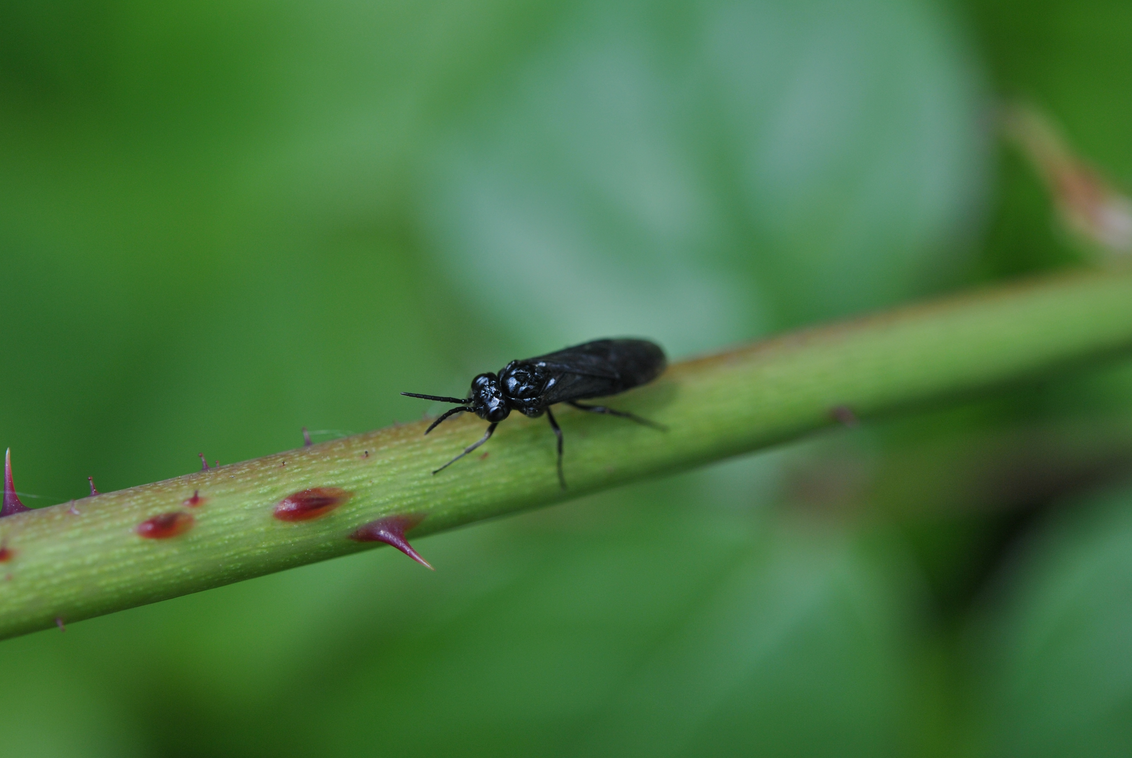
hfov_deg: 22.3
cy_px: 382
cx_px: 563
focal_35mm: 91
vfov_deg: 15.1
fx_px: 2865
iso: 200
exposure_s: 1/125
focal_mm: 60
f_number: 7.1
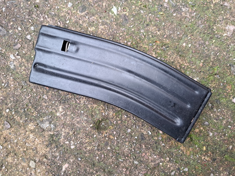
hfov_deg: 71.6
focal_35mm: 24
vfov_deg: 56.8
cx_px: 118
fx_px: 163
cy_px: 88
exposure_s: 1/50
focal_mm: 5.23
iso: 200
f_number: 1.8
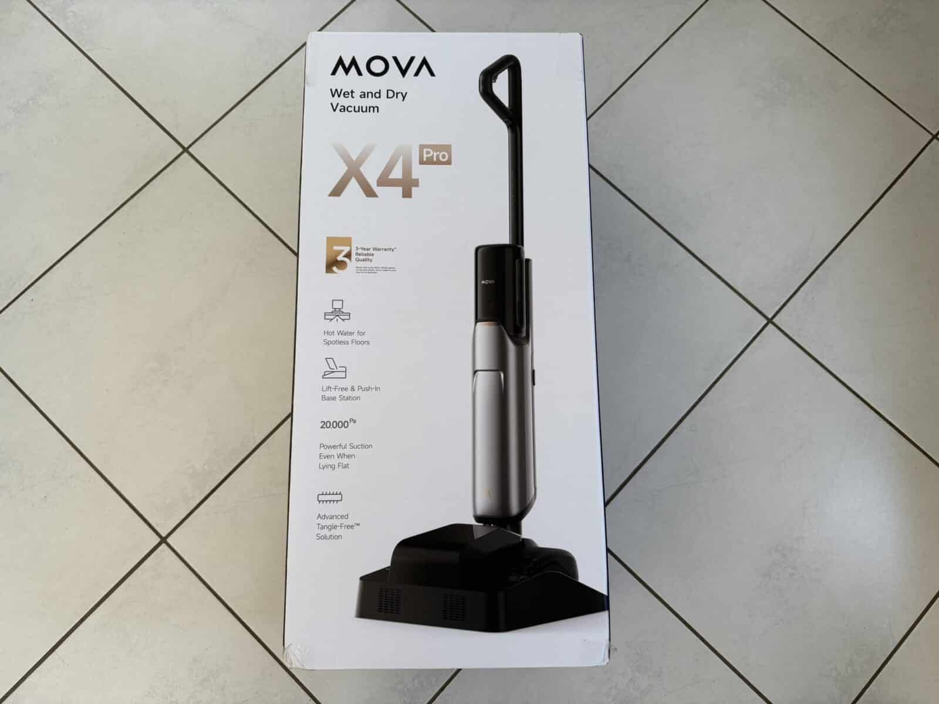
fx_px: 705
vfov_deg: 53.1
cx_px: 470
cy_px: 352
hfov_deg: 67.3
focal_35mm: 26
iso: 40
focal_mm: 5.96
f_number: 1.6
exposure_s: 1/183
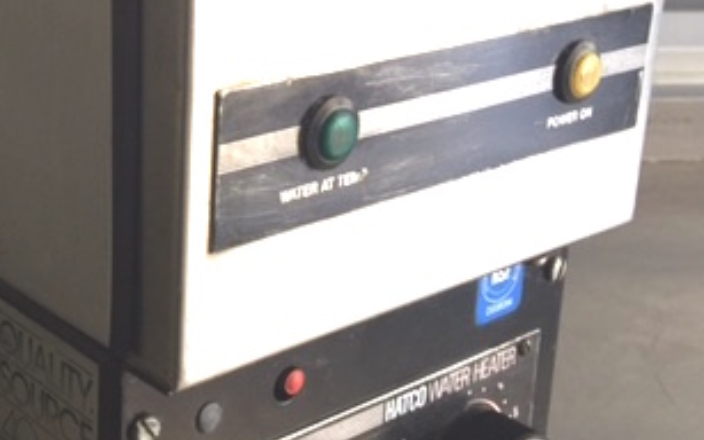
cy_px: 163
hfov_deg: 30.8
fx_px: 1228
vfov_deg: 20.3
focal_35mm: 64
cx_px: 94
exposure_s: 1/60
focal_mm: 4.15
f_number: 2.2
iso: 32
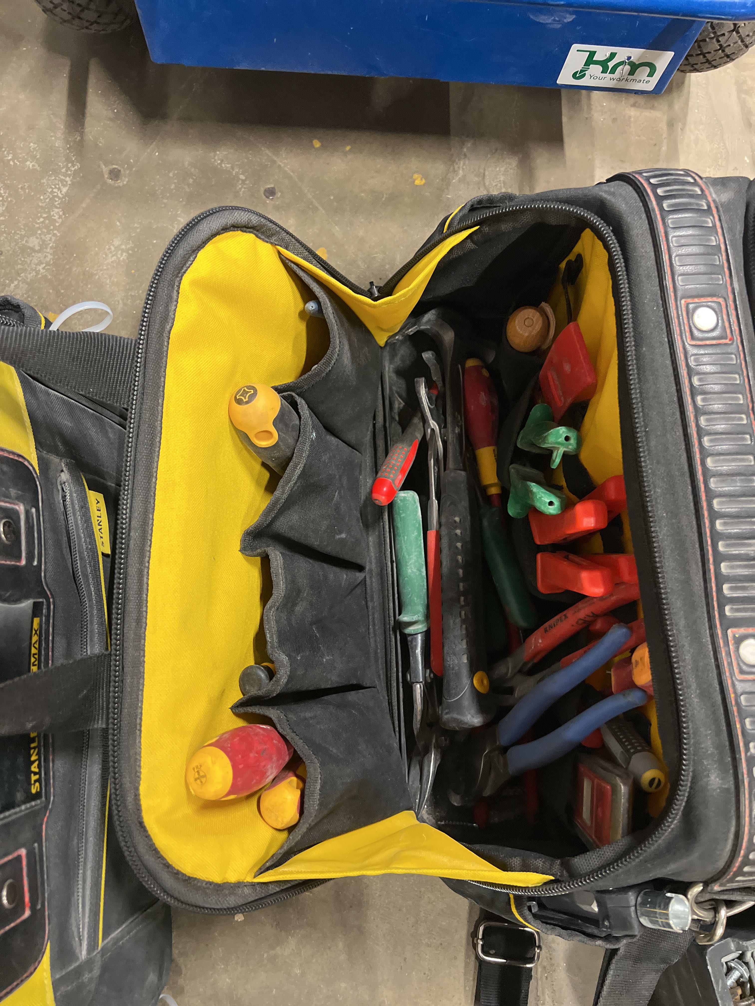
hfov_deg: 53.1
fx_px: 756
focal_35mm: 26
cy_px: 503
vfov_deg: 67.3
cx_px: 378
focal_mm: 5.7
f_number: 1.5
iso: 500
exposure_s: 1/60
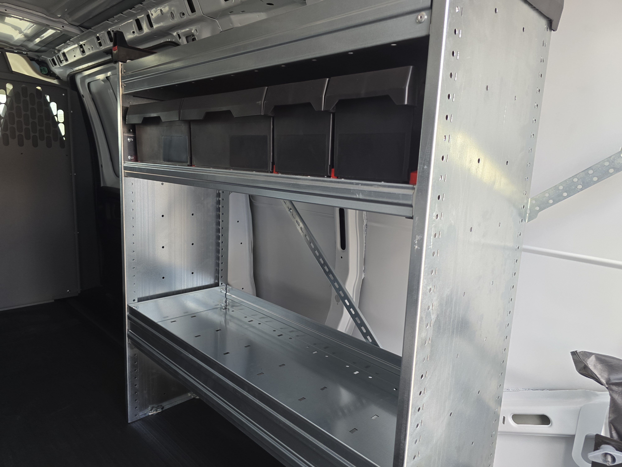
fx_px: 413
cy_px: 234
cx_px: 311
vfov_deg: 58.9
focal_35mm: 23
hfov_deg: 73.9
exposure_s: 1/180
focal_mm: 6.3
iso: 100
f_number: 1.7
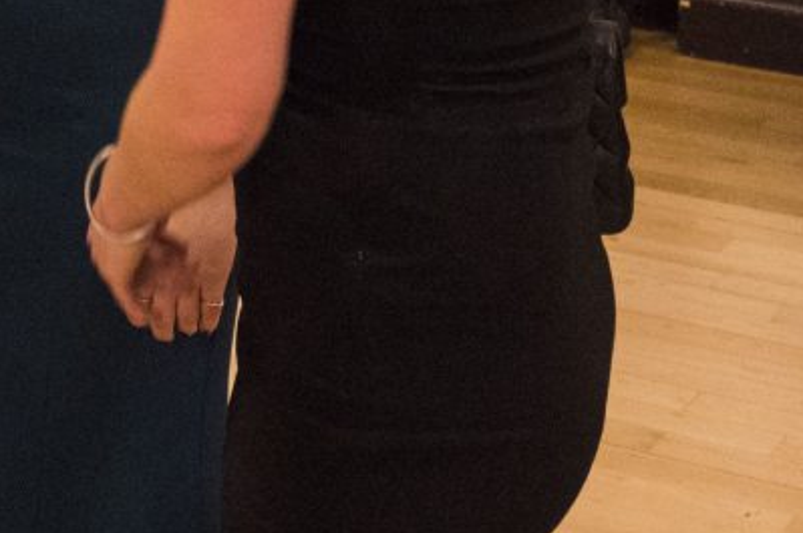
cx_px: -260
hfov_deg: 15.0
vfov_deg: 10.2
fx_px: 2896
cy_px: -233
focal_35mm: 130
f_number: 6.3
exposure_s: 1/80
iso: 4000
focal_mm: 36
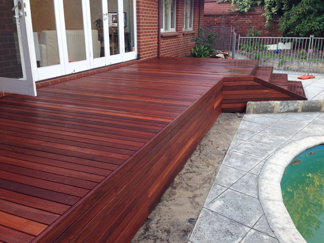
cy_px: 122
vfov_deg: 42.9
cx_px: 162
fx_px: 309
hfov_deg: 55.4
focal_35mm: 33
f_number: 2.4
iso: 64
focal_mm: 4.12
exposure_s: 1/40
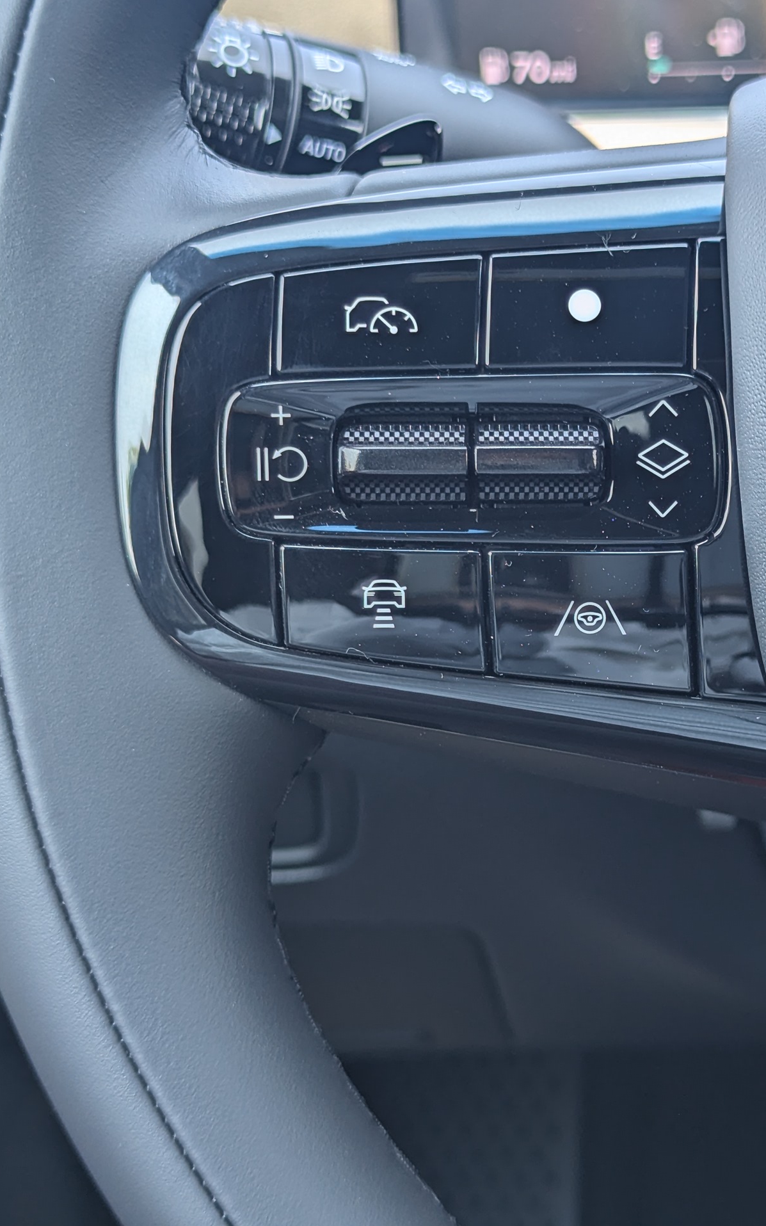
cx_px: 621
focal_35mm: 68
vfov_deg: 30.2
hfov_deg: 18.9
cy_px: 613
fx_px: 2271
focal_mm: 6.81
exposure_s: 1/70.1
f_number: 1.85
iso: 39
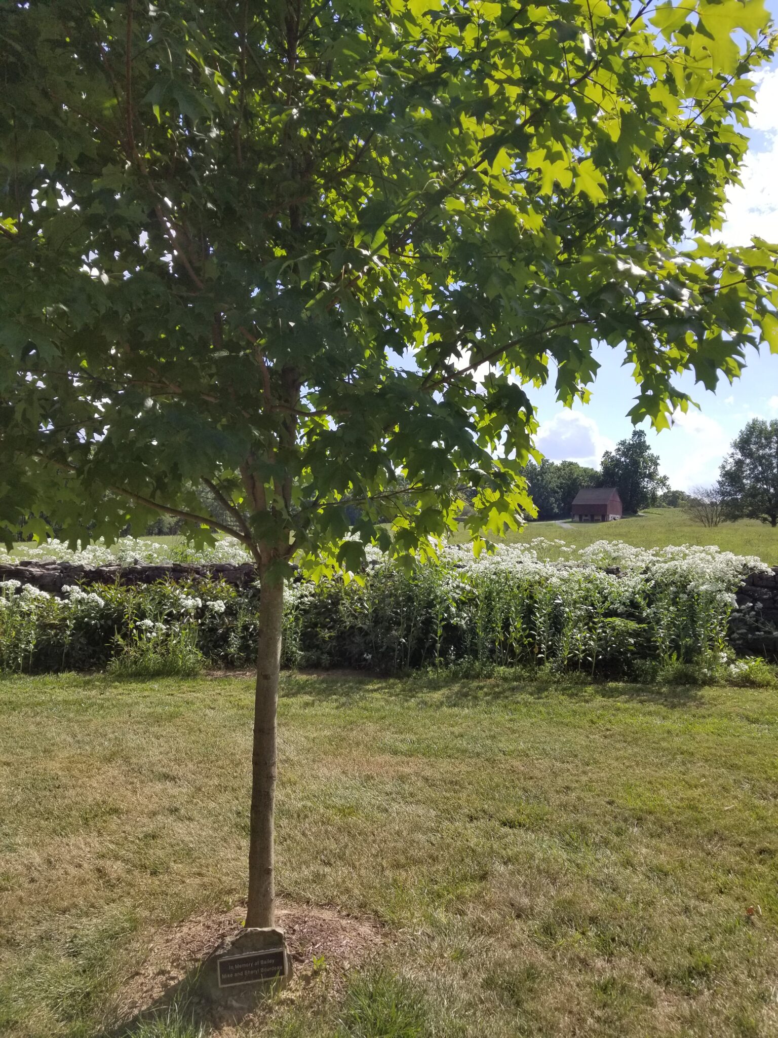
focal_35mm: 26
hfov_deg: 53.1
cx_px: 389
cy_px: 519
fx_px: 779
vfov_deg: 67.3
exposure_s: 1/2584
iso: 50
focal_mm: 4.25
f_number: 1.7
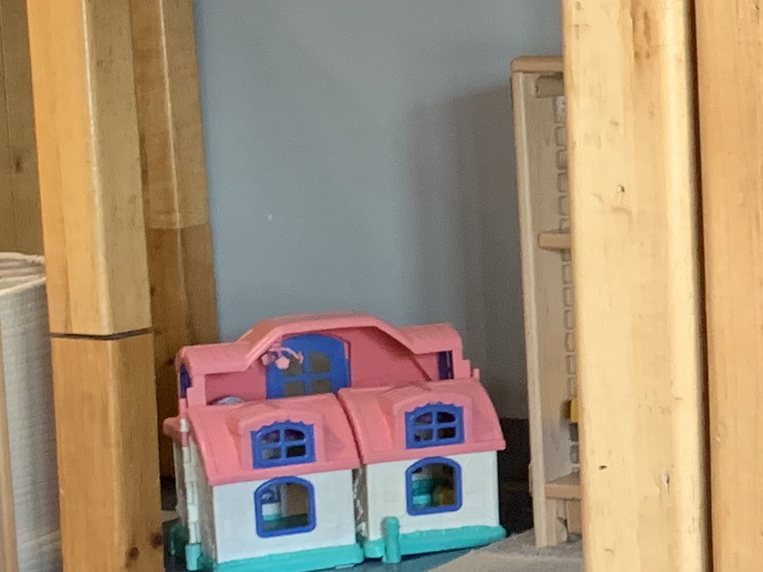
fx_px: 2513
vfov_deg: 13.0
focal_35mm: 114
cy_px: 348
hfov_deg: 15.1
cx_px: 1357
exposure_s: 1/60
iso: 250
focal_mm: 4.25
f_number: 1.8
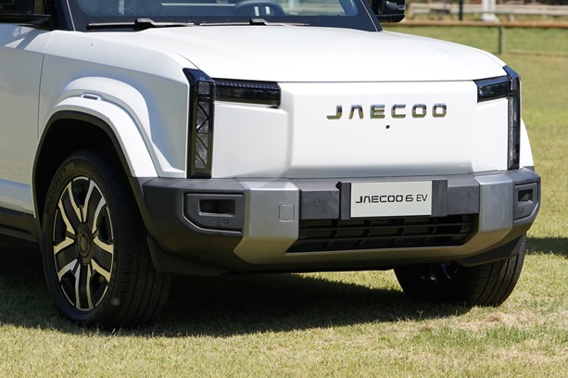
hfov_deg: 11.3
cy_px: 91
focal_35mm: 181
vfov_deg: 7.6
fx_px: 2854
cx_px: 147
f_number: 5
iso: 640
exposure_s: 1/4000
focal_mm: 111
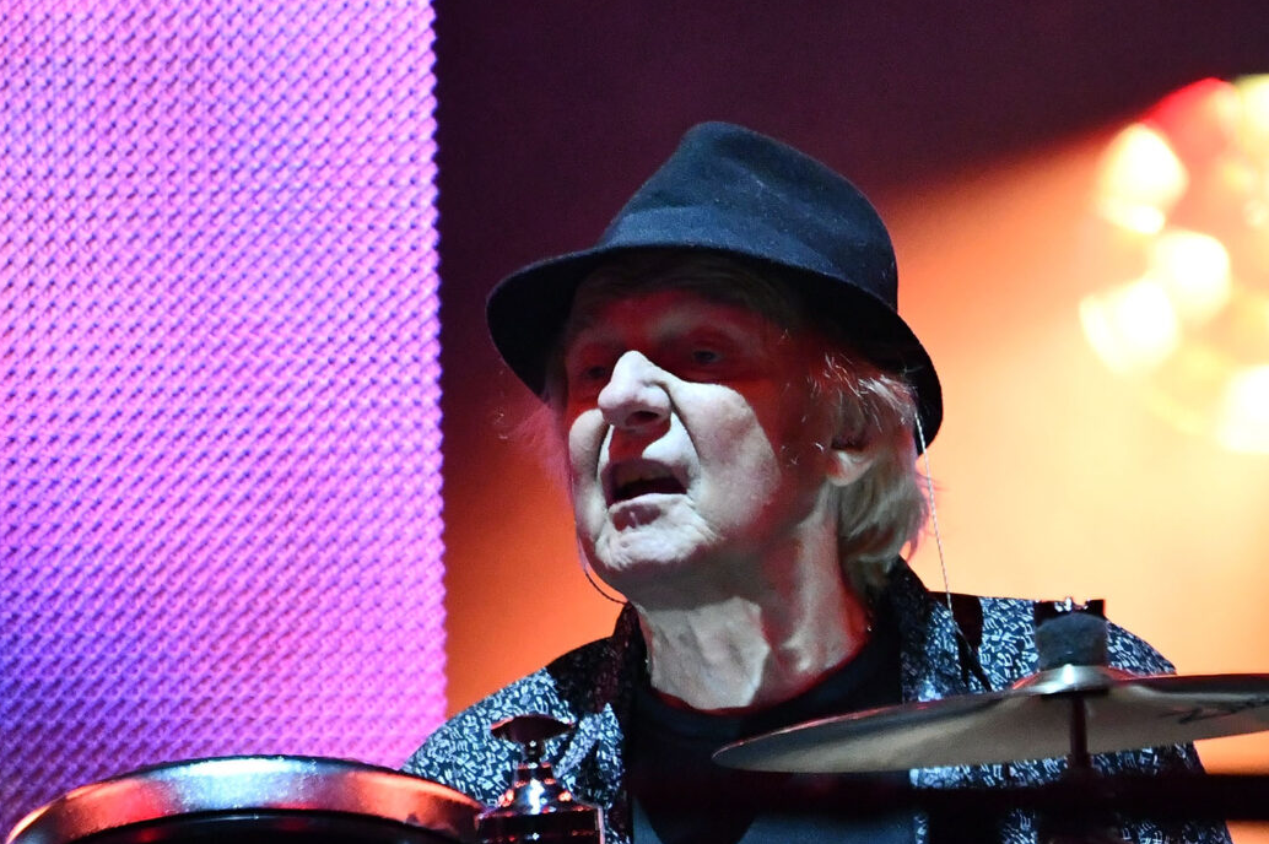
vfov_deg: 1.2
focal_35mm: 1099
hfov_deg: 1.9
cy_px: 830
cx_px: 701
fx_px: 38714
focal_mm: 370
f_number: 5.6
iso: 5000
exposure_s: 1/640
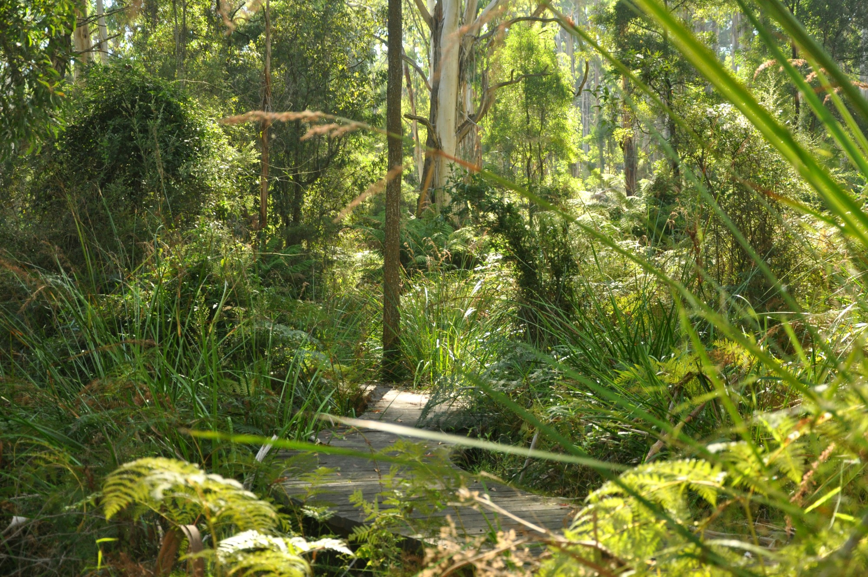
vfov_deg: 22.6
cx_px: 434
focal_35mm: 60
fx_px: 1445
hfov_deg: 33.4
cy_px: 288
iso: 800
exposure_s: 1/60
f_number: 4.5
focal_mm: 40
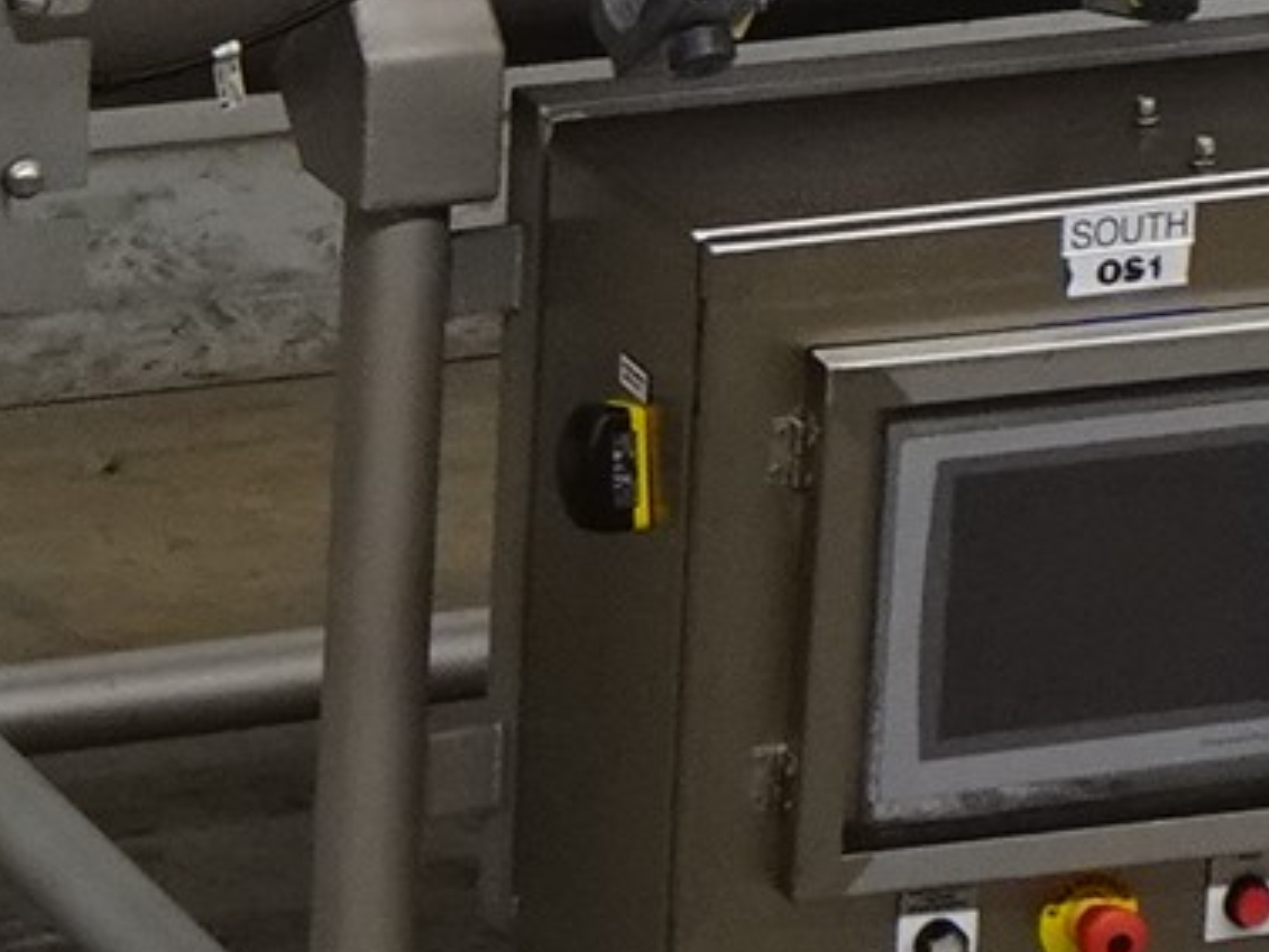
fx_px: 11148
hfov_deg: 6.4
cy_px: -643
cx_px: 1865
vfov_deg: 4.8
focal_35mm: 304
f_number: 4.5
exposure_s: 1/60
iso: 250
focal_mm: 8.94
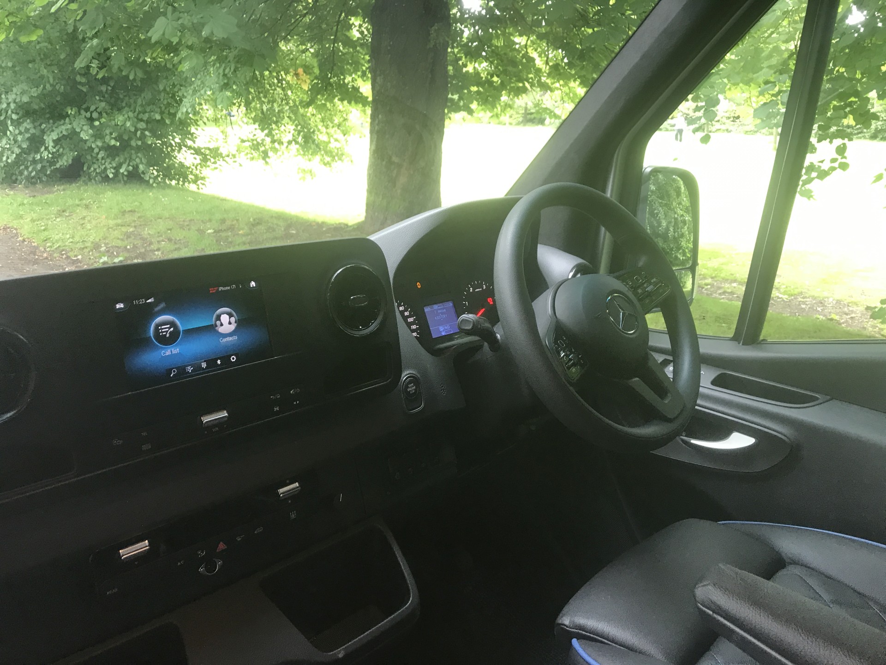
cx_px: 443
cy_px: 332
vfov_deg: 49.7
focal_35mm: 28
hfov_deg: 63.4
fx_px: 717
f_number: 1.8
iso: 32
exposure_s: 1/33
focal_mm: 3.99
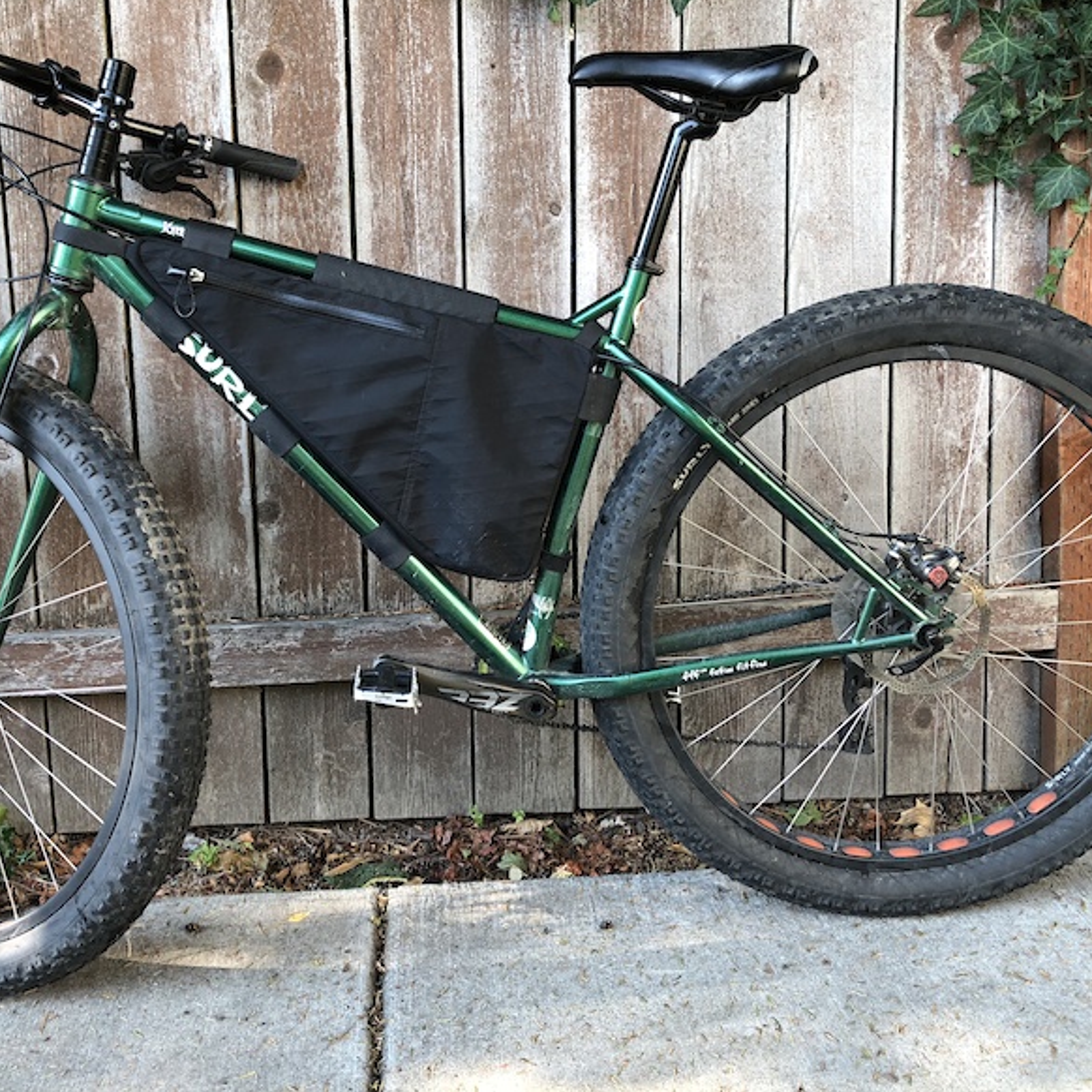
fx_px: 1213
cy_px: 531
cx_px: 478
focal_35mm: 34
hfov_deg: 48.3
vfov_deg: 48.4
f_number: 1.8
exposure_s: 1/120
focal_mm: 3.99
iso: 40
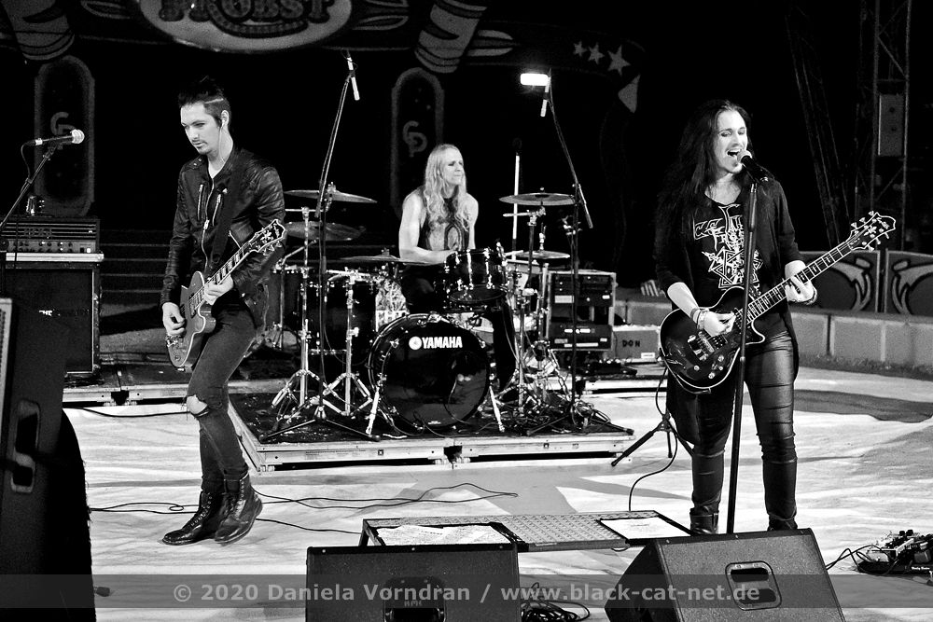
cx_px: 466
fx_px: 1089
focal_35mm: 42
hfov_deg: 46.4
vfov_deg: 31.9
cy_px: 311
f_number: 2.8
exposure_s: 1/200
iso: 12800
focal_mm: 42
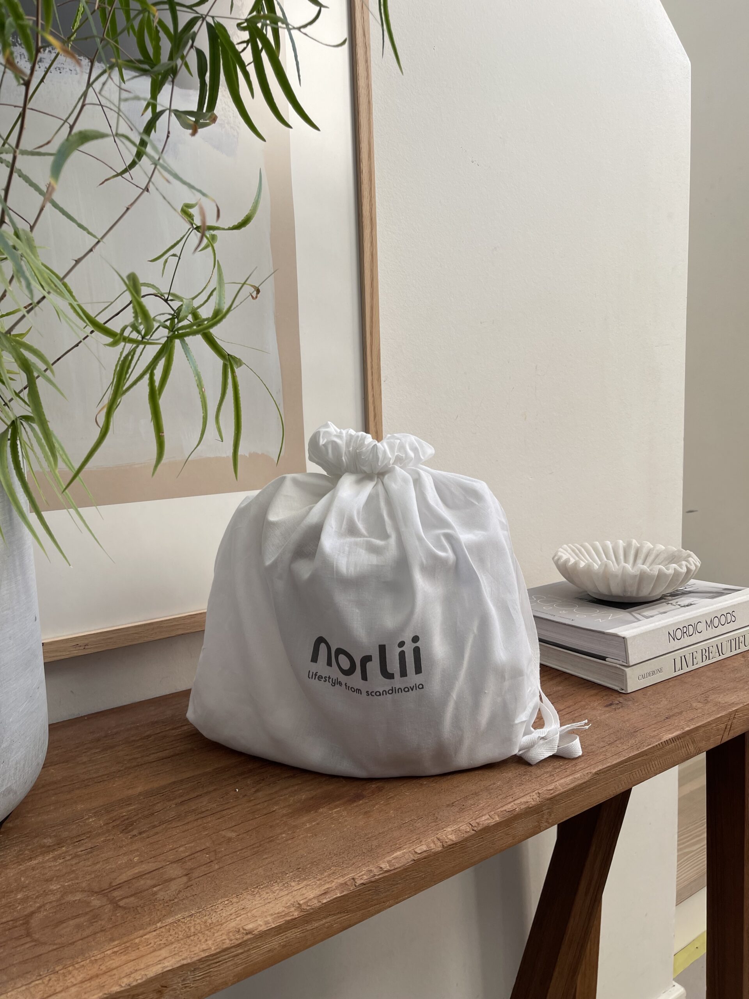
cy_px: 500
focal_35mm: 25
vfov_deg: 69.4
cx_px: 374
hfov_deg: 54.9
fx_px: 721
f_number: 1.6
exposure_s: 1/177
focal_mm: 5.1
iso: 32
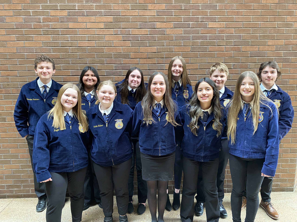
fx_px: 223
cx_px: 148
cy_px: 111
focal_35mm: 26
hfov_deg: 67.3
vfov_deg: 53.1
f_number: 1.8
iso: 640
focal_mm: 4.25
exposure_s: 1/30
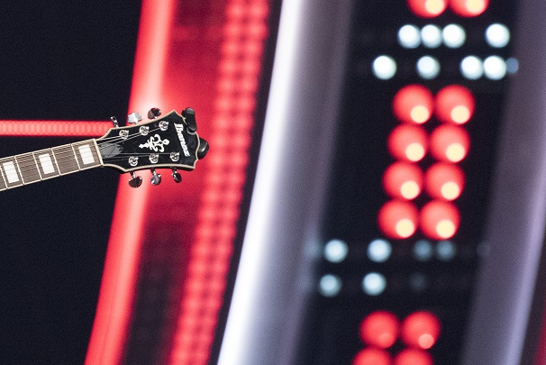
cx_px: -177
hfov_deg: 3.4
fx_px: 9212
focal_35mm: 607
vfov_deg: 2.3
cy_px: 66
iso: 3200
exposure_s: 1/160
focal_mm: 200
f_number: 4.5
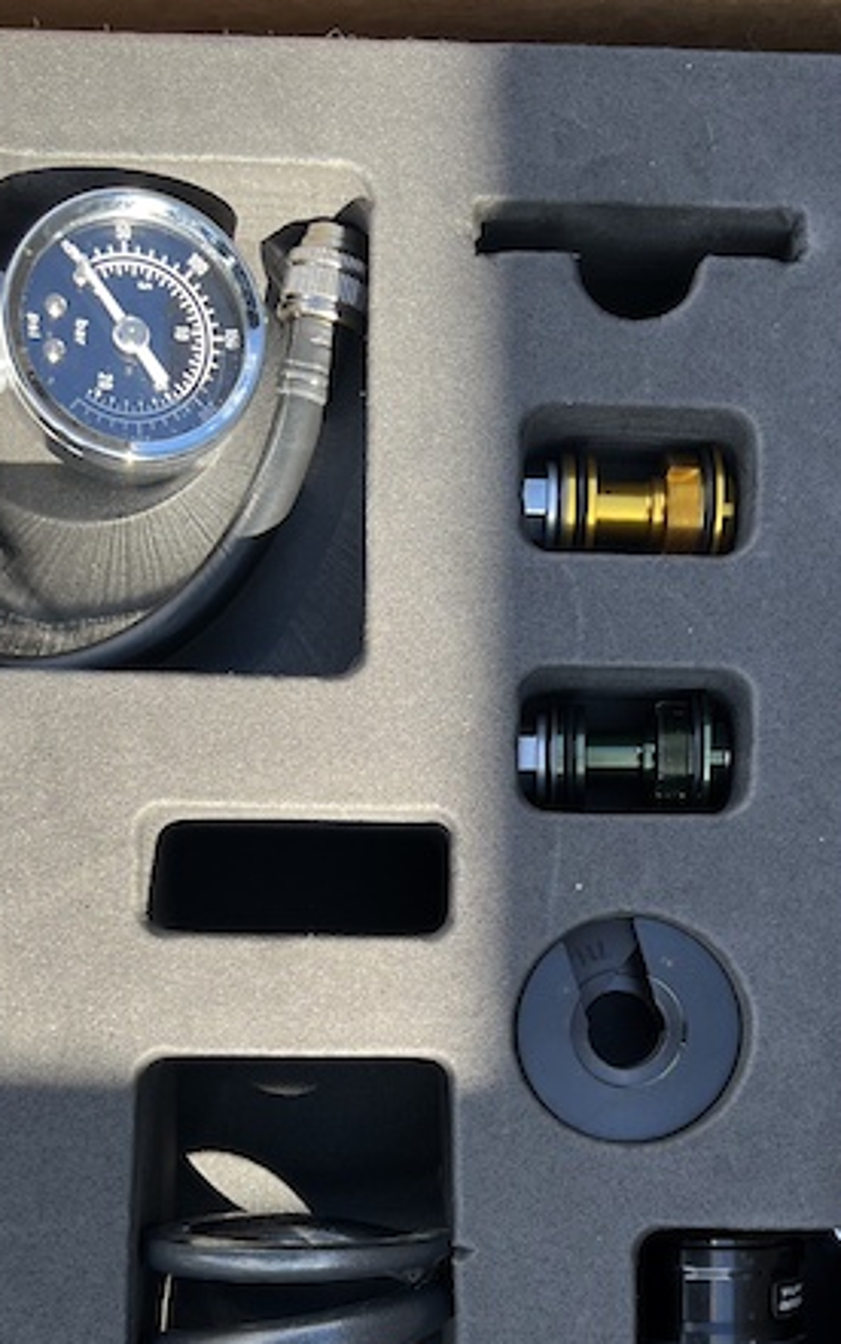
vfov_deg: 39.1
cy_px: 1027
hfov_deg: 25.8
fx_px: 1832
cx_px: 484
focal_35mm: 50
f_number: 1.5
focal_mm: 5.7
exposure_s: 1/383
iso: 50
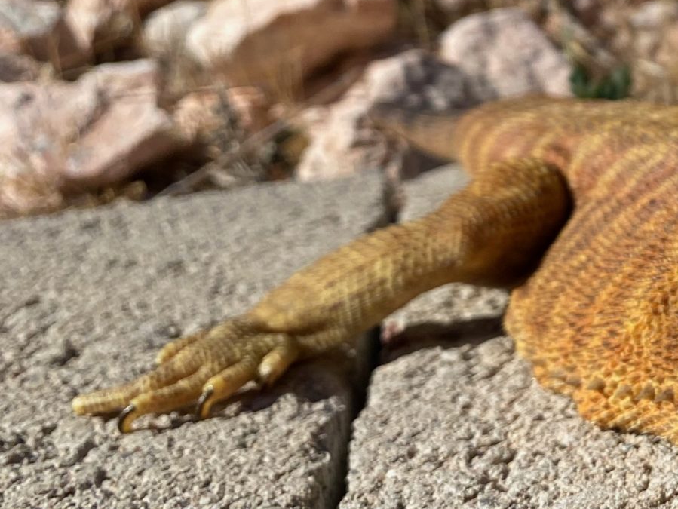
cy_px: 73
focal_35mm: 74
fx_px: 1450
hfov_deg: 22.6
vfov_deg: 19.6
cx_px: 953
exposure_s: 1/4444
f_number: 1.8
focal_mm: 4.25
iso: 32
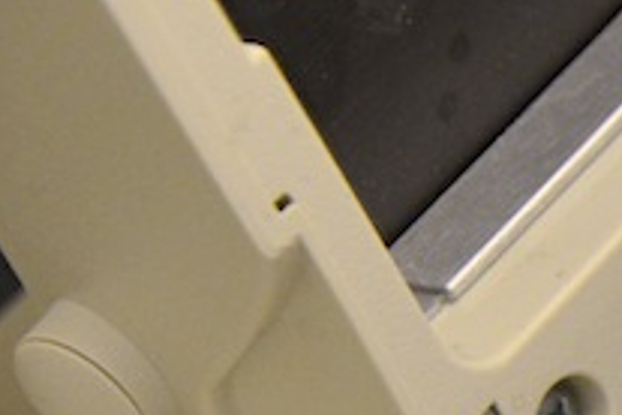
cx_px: 1896
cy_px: 427
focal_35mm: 525
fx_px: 9070
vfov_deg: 2.6
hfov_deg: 3.8
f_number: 5.6
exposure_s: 1/320
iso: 2000
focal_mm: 85
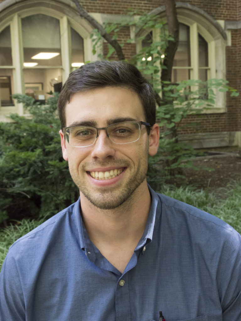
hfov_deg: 31.5
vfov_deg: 41.2
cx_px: 120
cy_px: 160
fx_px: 427
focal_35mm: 46
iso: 320
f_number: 3.5
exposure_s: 1/80
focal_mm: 9.87
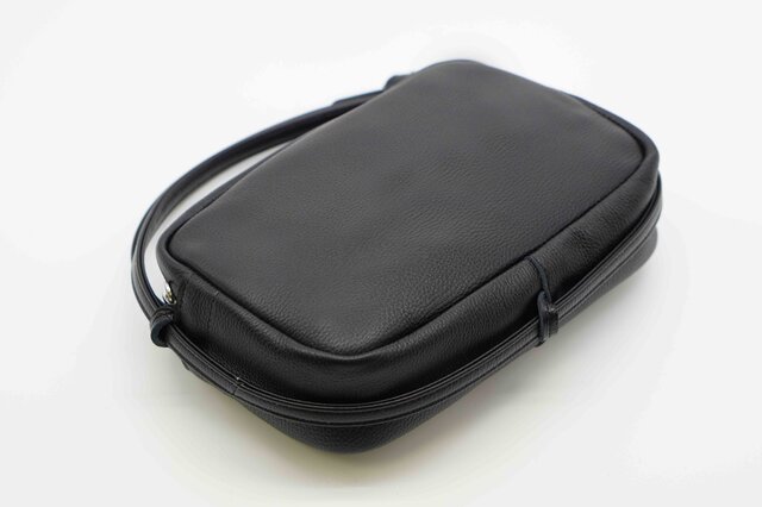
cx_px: 381
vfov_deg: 18.2
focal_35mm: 75
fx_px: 1587
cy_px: 254
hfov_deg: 27.0
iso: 320
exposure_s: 1/80
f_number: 4
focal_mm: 50
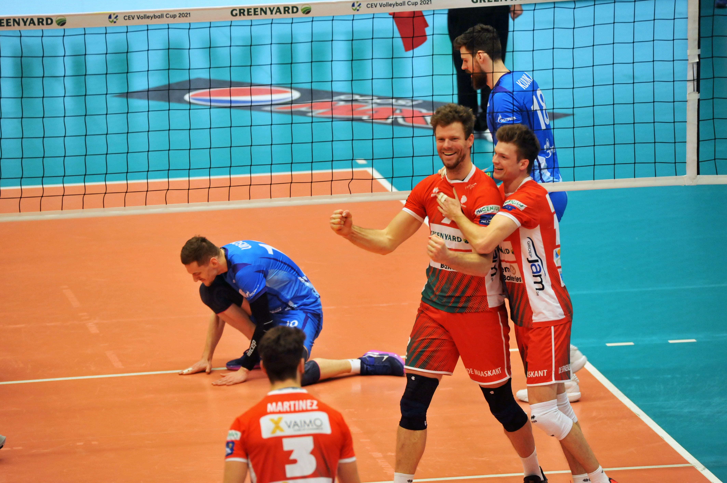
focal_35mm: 300
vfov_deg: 4.6
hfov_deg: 6.9
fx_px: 6054
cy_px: 242
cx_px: 364
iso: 3200
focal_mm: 300
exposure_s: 1/400
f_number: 4.5
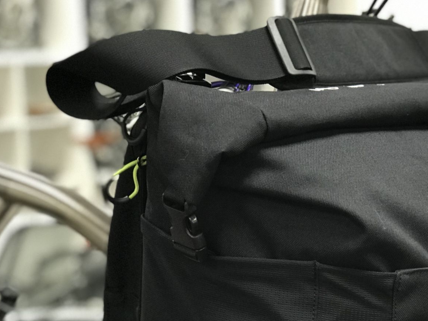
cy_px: 252
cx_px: 348
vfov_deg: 15.0
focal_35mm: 98
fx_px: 1212
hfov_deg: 19.8
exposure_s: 1/50
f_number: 2.8
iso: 250
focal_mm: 6.6
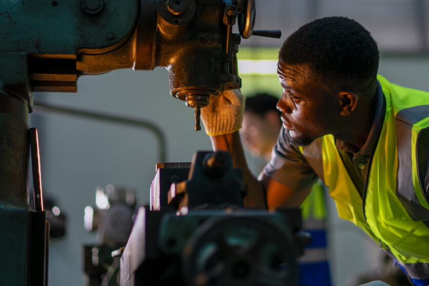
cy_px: 86
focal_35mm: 72
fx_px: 858
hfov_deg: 27.9
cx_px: 275
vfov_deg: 18.9
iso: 100
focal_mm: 50
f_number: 1.4
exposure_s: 1/400
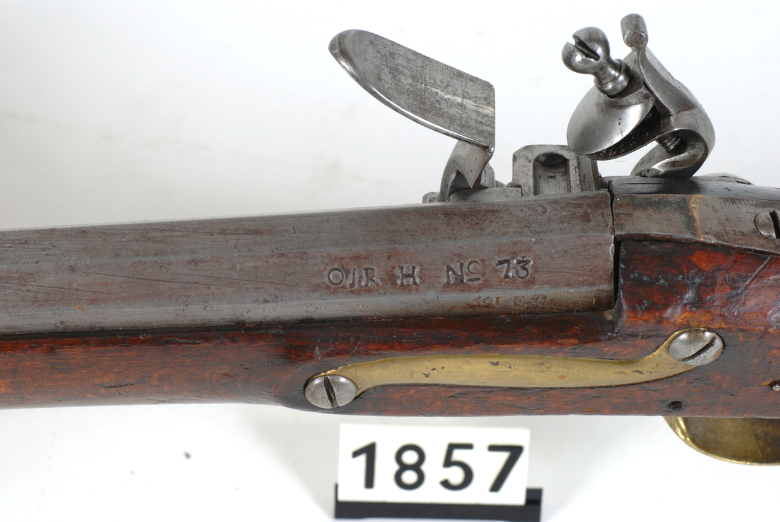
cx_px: 390
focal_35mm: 105
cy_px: 261
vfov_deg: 13.1
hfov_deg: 19.4
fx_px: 2277
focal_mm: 70
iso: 100
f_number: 10
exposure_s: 1/60
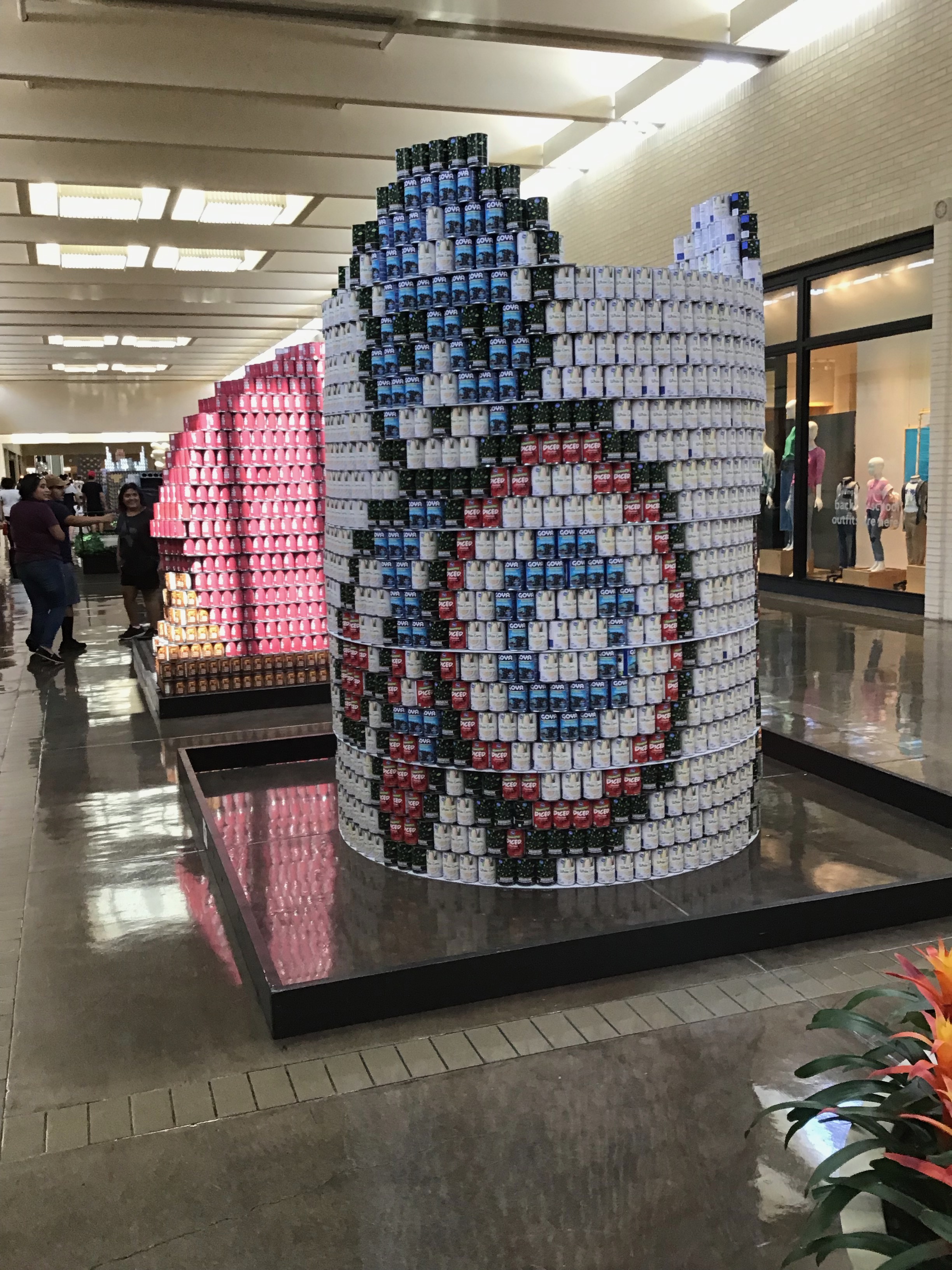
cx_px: 476
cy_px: 635
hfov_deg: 45.4
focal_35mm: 31
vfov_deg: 58.4
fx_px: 1137
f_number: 2.4
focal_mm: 3.3
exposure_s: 1/30
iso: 40
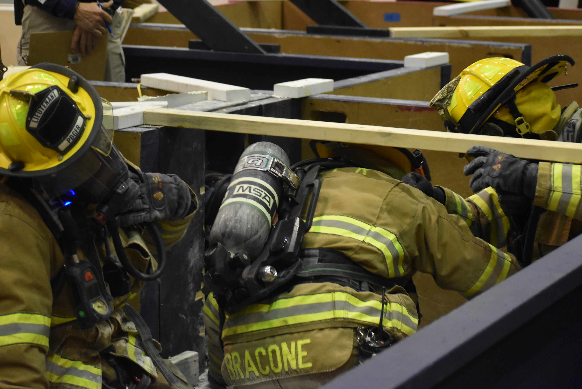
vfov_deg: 13.1
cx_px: 291
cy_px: 194
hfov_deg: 19.4
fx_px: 1699
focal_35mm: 105
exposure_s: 1/125
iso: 3200
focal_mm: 70
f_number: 4.5
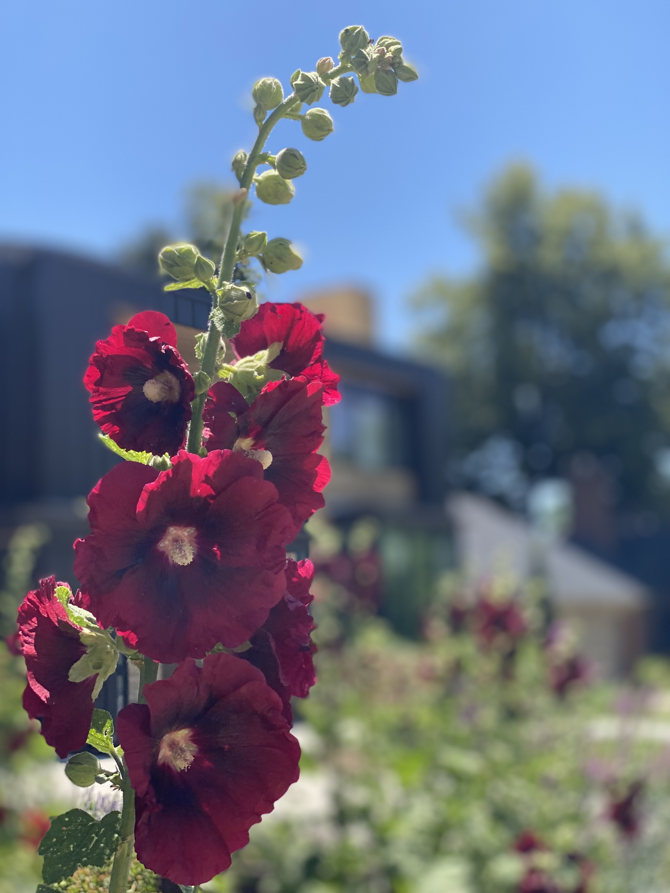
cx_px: 335
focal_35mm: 52
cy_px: 446
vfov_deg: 36.8
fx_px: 1342
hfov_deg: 28.0
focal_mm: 6
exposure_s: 1/888
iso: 20
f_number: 2
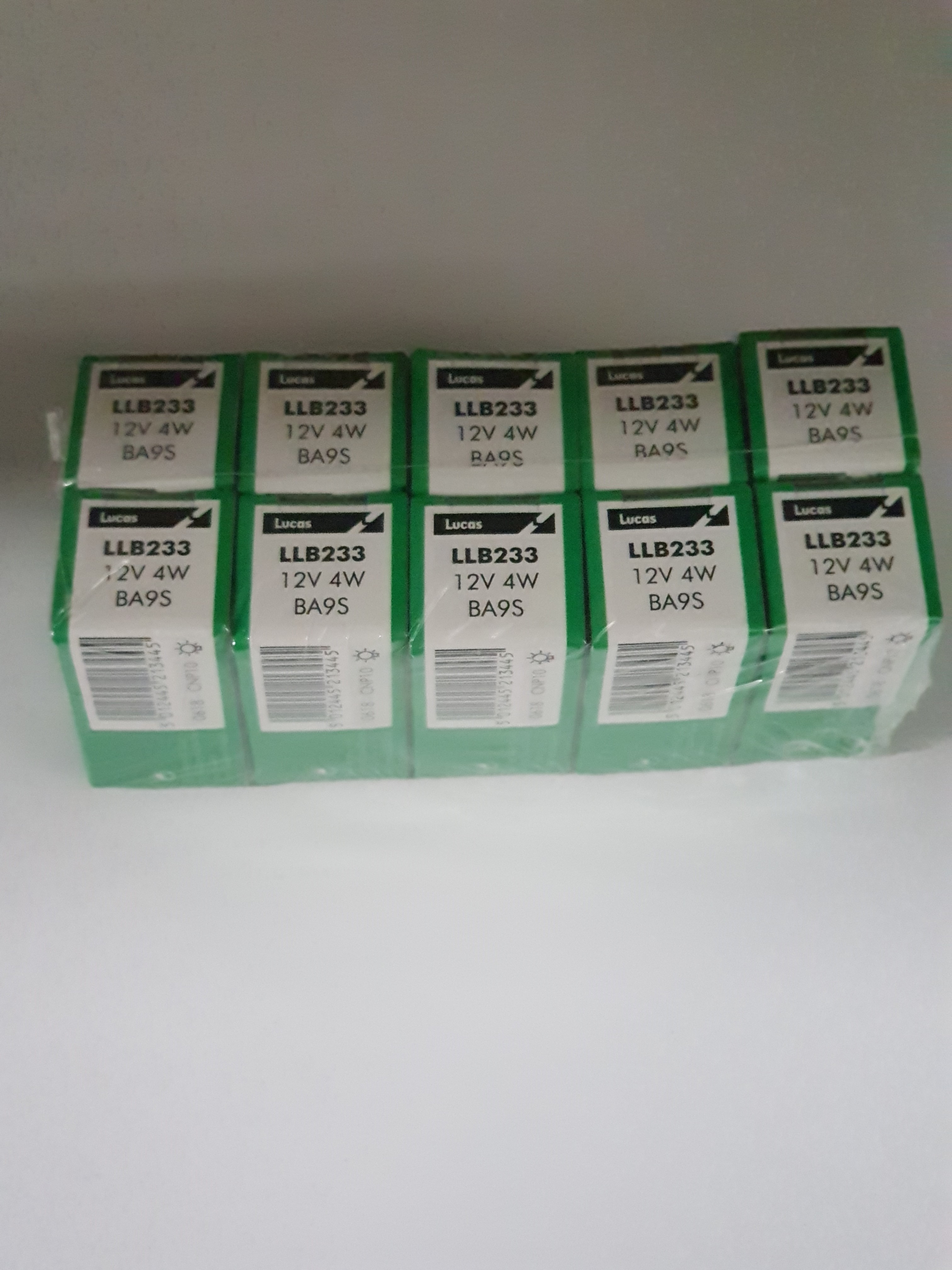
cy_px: 635
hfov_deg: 28.0
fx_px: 1907
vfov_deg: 36.8
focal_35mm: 52
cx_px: 476
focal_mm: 6
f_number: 2.4
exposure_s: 1/33
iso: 1000
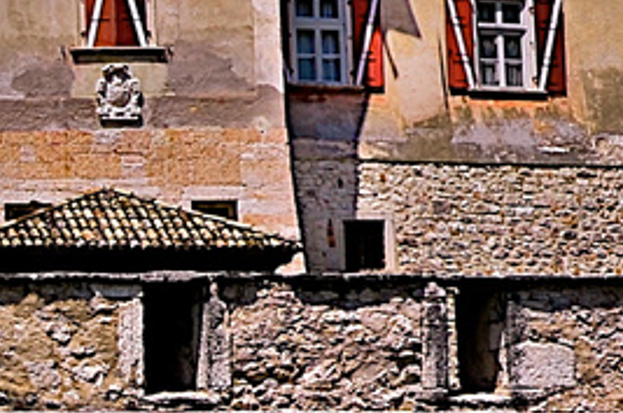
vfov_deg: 5.7
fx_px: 4111
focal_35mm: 238
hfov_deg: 8.3
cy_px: 282
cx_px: -538
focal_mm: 26
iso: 125
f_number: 10
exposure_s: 1/400
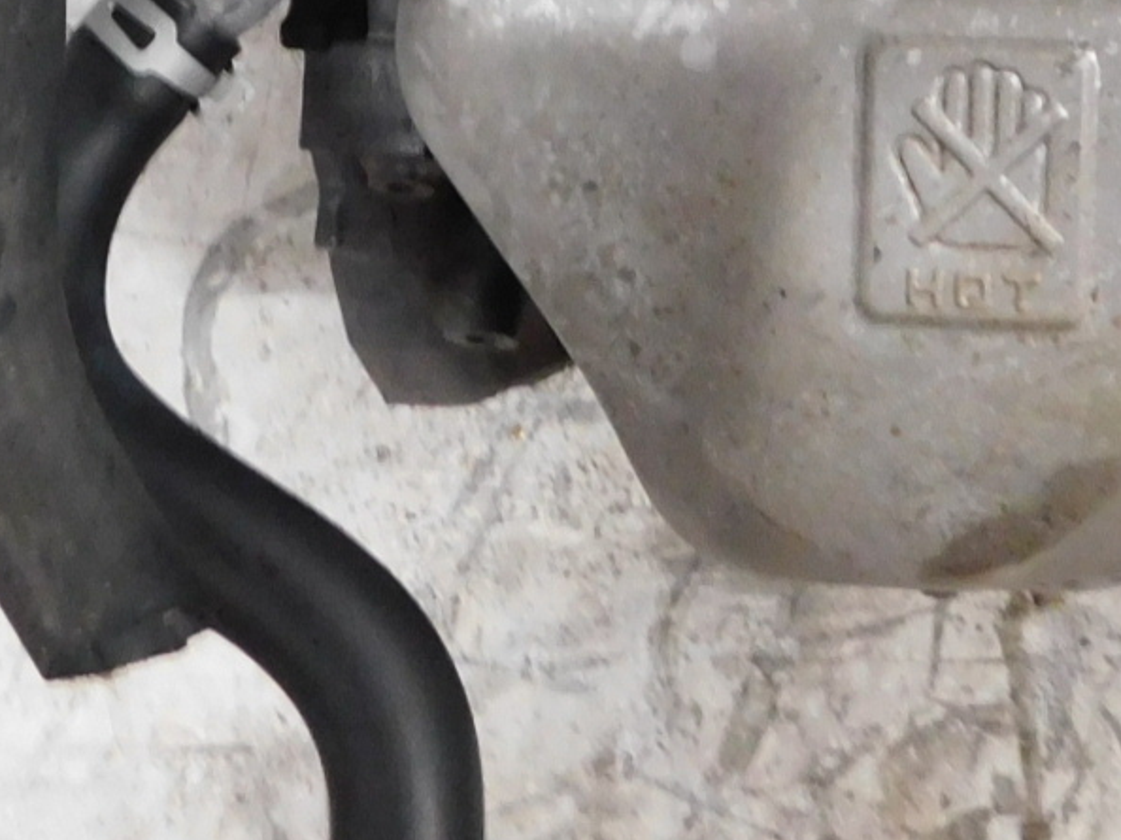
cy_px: -608
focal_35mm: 88
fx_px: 2849
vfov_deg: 14.9
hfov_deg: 22.2
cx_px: 702
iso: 400
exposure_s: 1/8
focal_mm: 4
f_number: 3
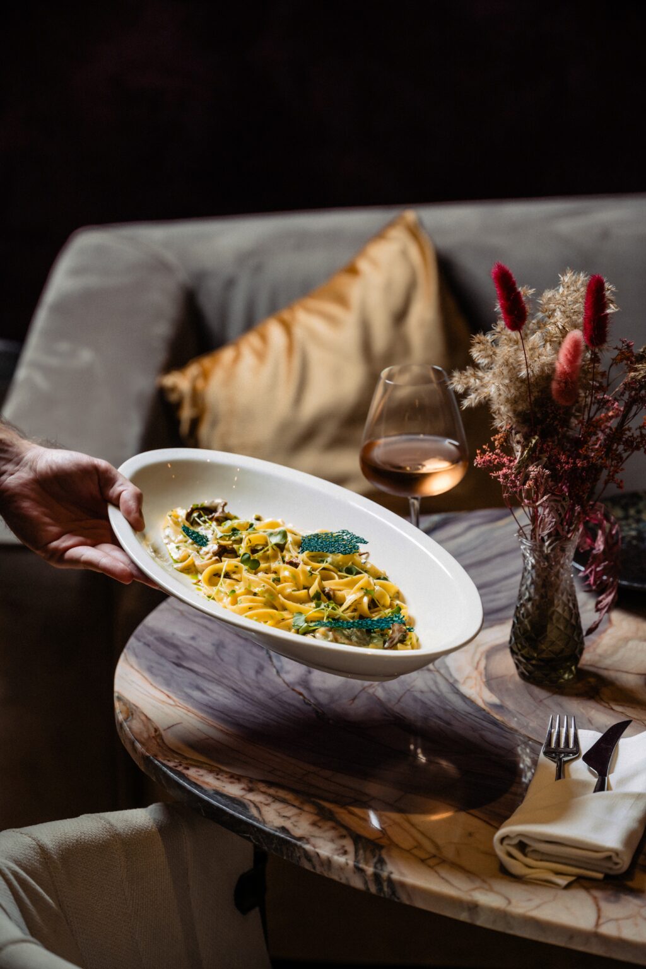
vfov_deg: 19.5
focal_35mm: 105
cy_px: 484
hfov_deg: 13.0
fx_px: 2826
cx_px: 323
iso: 125
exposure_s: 1/500
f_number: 4.5
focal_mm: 105
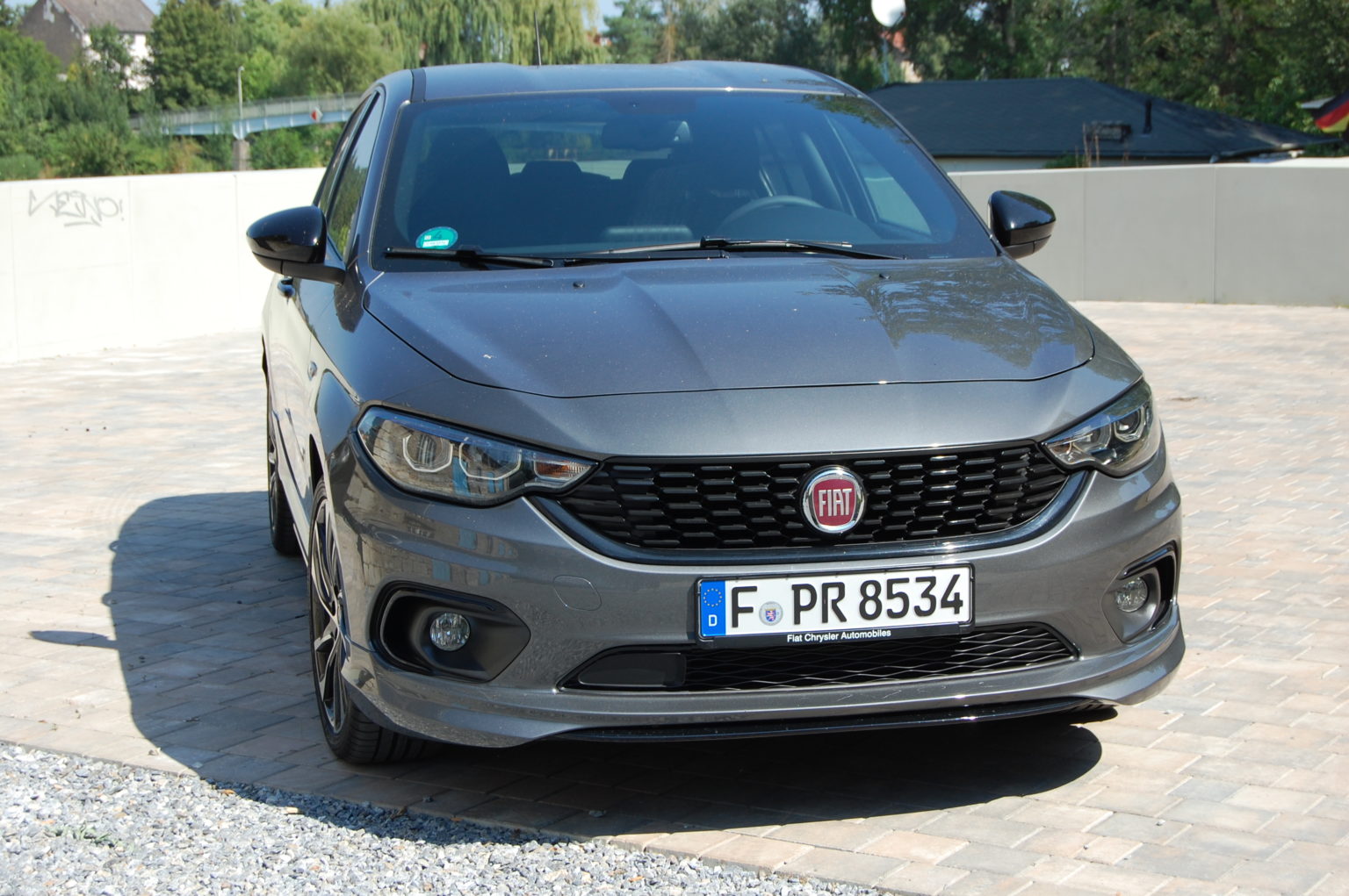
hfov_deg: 29.9
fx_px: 2527
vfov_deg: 20.1
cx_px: 674
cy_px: 448
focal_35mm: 68
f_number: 8
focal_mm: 45
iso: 200
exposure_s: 1/250
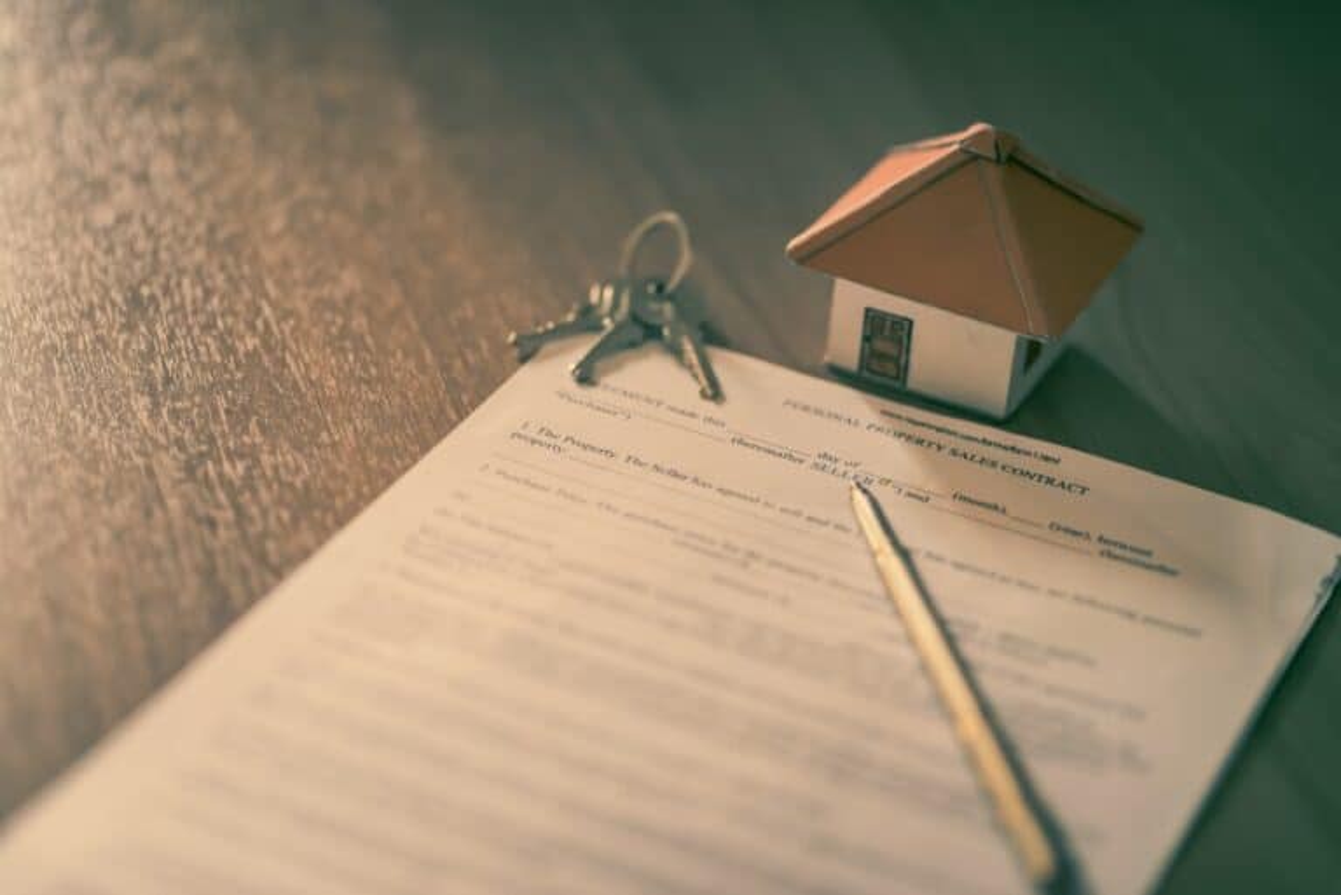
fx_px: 3168
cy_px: 448
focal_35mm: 85
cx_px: 670
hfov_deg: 23.9
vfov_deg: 16.1
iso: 320
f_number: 1.8
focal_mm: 85
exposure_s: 1/160
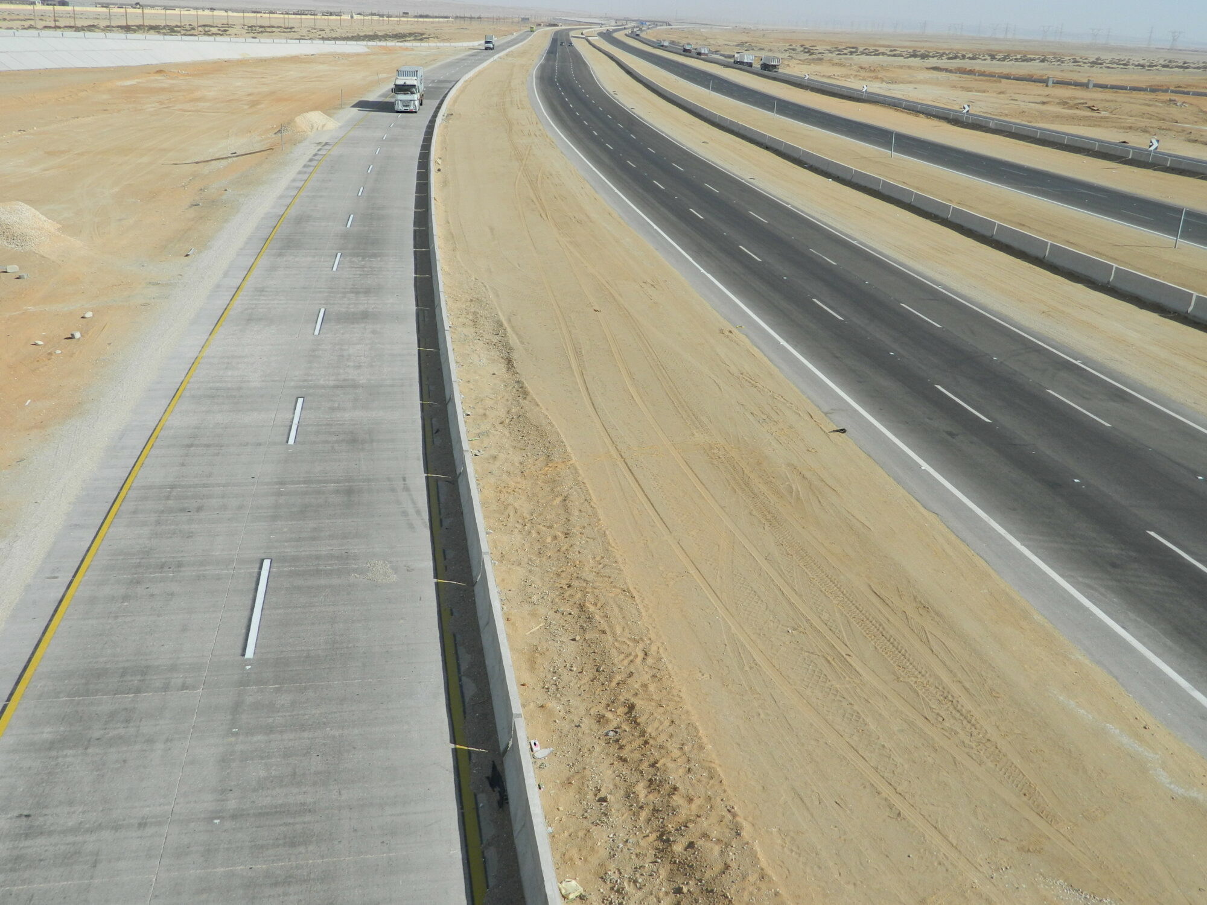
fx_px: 1220
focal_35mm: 35
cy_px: 452
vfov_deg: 40.7
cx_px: 604
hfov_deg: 52.6
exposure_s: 1/200
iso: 80
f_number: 9.4
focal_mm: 6.2
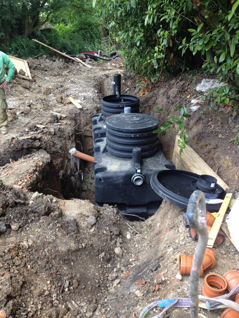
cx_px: 120
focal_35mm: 35
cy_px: 159
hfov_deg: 40.7
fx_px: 322
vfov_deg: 52.6
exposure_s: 1/120
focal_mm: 4.28
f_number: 2.4
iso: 80
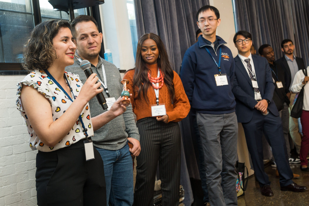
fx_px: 386
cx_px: 154
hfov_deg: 43.6
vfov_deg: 29.9
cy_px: 103
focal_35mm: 45
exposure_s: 1/80
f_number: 5
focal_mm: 30
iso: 800
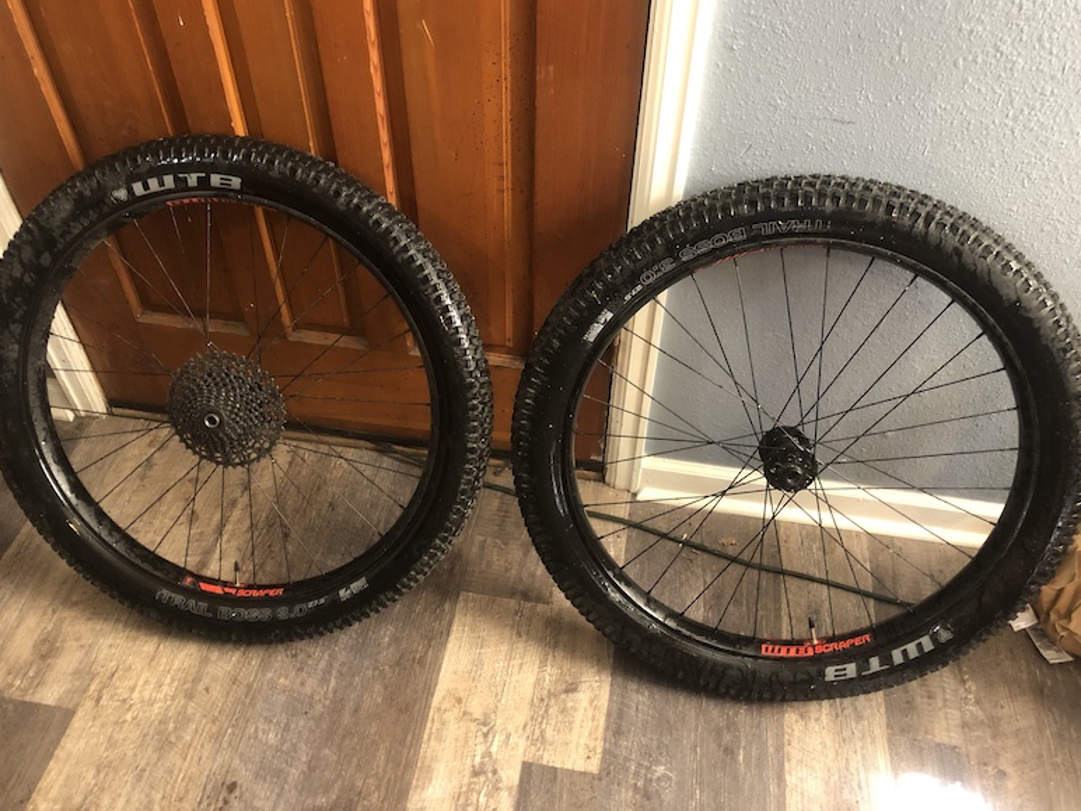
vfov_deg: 48.2
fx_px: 906
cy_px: 394
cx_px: 529
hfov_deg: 61.7
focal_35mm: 29
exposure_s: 1/12
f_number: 1.8
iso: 100
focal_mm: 3.99
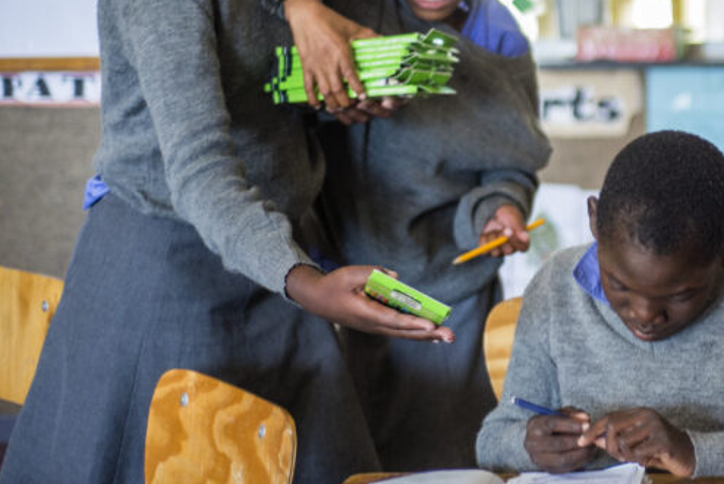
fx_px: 2173
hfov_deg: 18.4
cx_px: 746
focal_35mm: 108
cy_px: 93
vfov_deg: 12.6
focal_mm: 50
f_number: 2
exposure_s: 1/200
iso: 1100
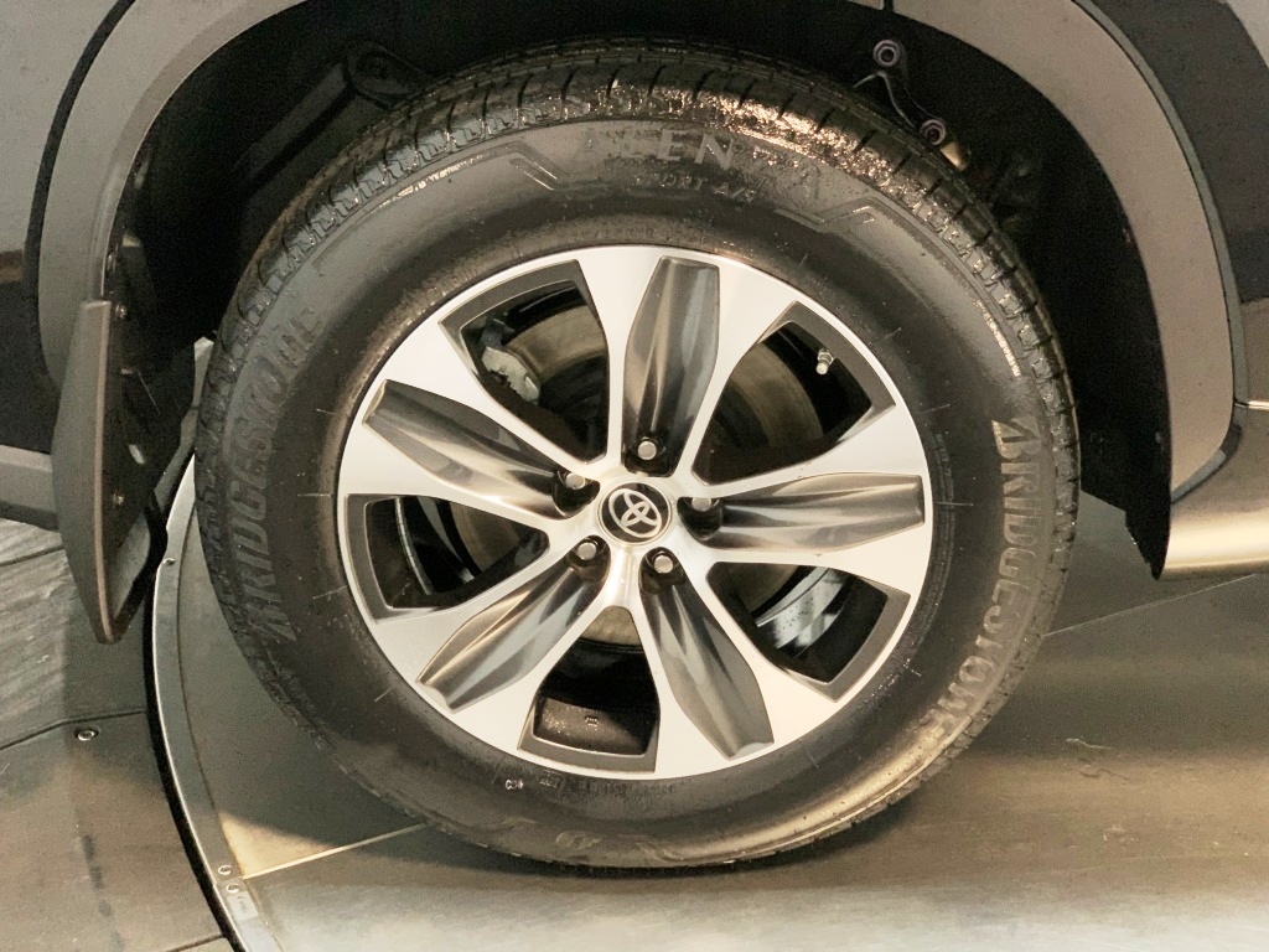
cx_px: 634
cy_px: 476
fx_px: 1906
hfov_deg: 36.8
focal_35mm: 52
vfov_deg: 28.0
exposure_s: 1/30
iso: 1000
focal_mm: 6
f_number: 2.4
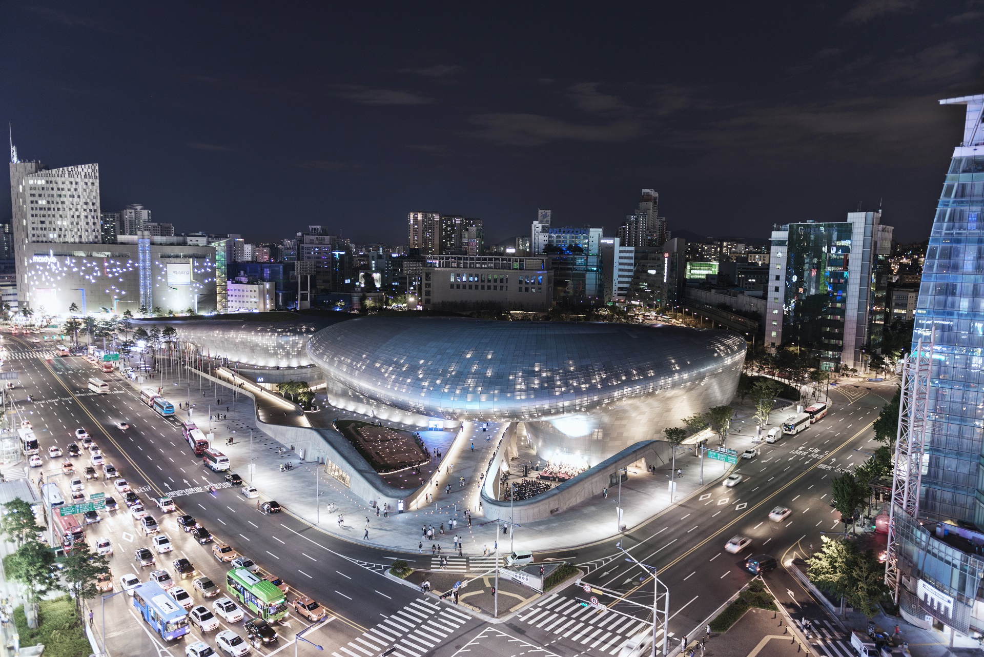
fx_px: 656
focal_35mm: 24
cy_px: 328
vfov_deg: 53.2
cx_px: 492
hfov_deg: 73.7
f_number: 2.8
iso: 200
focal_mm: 24
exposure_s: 1/8
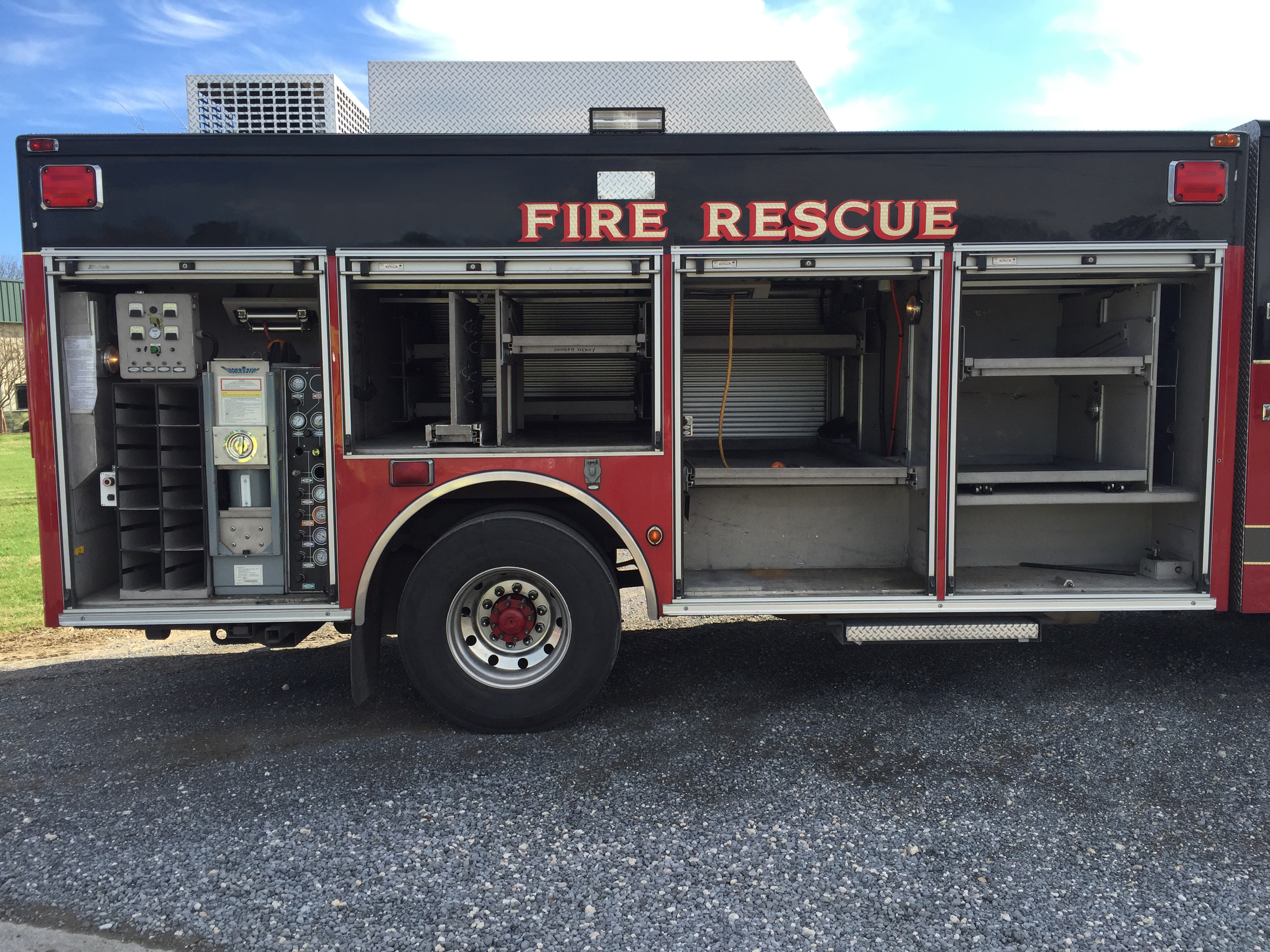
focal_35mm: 29
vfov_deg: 48.2
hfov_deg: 61.7
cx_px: 635
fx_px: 1064
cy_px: 476
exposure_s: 1/791
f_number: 2.2
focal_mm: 4.15
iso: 32
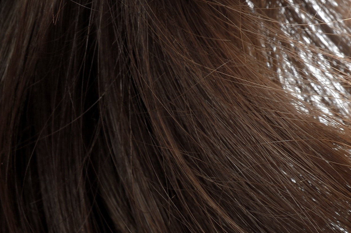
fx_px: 4005
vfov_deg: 3.3
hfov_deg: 4.9
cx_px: -324
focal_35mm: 411
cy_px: -120
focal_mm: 105
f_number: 16
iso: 100
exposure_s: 1/200
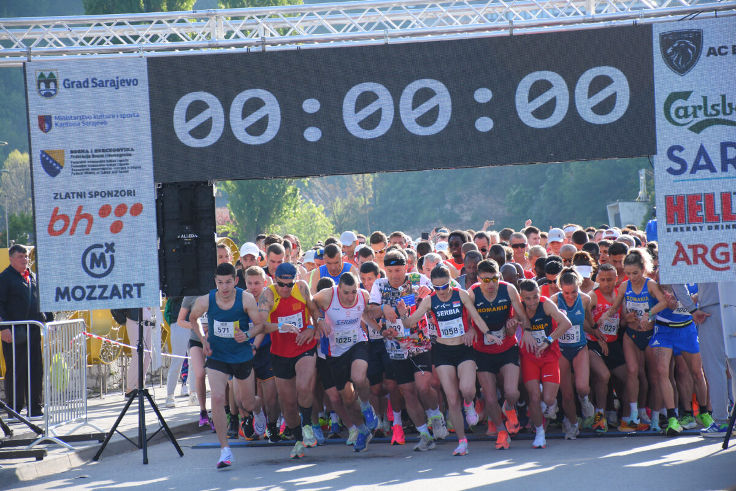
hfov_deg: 16.1
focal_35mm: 128
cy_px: 246
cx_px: 368
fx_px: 2606
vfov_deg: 10.8
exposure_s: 1/1000
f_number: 5.3
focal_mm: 85
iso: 800
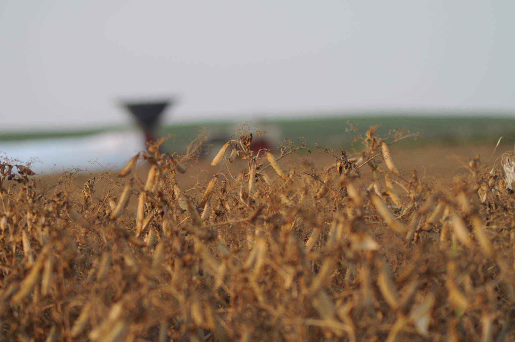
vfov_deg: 6.8
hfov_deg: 10.2
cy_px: 171
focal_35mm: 202
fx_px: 2893
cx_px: 258
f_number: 5
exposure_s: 1/320
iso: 200
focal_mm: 135
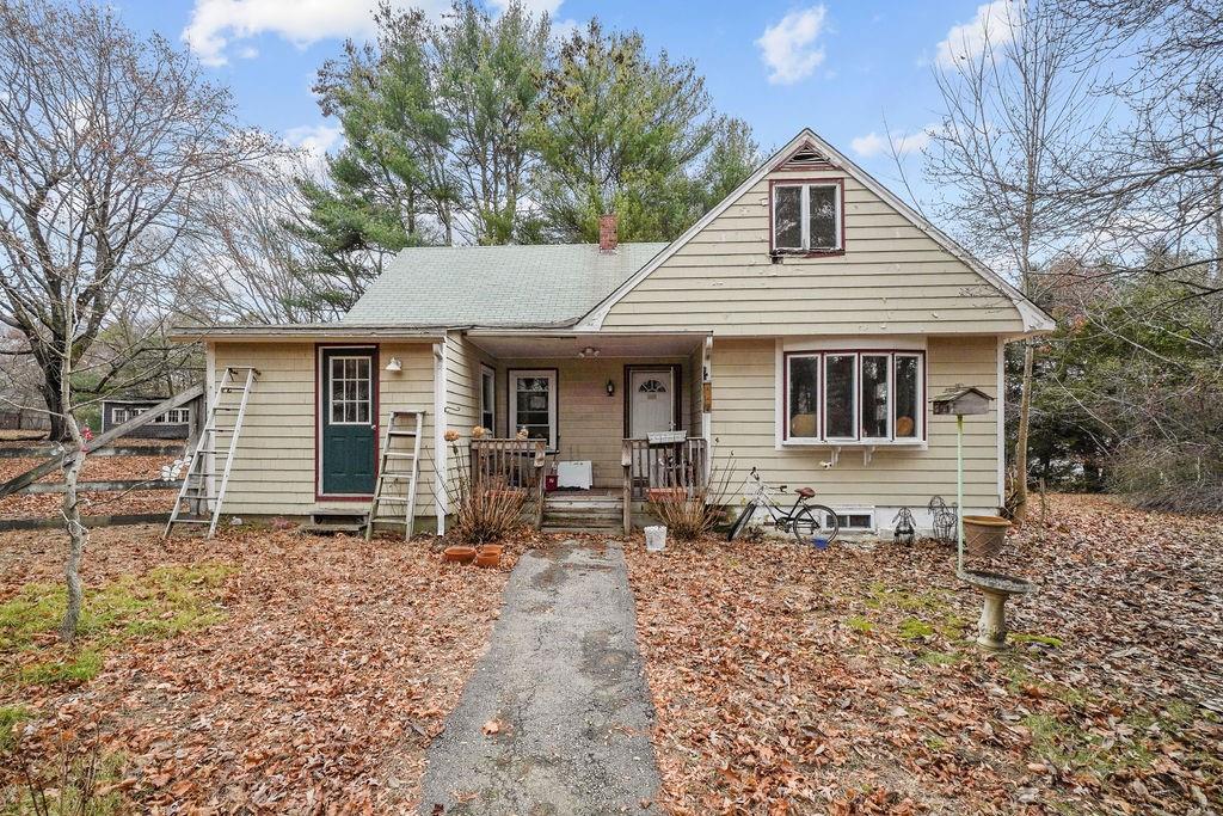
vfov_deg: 77.3
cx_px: 612
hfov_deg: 100.4
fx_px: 510
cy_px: 408
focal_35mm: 15
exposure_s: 1/125
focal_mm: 10
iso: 320
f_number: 8
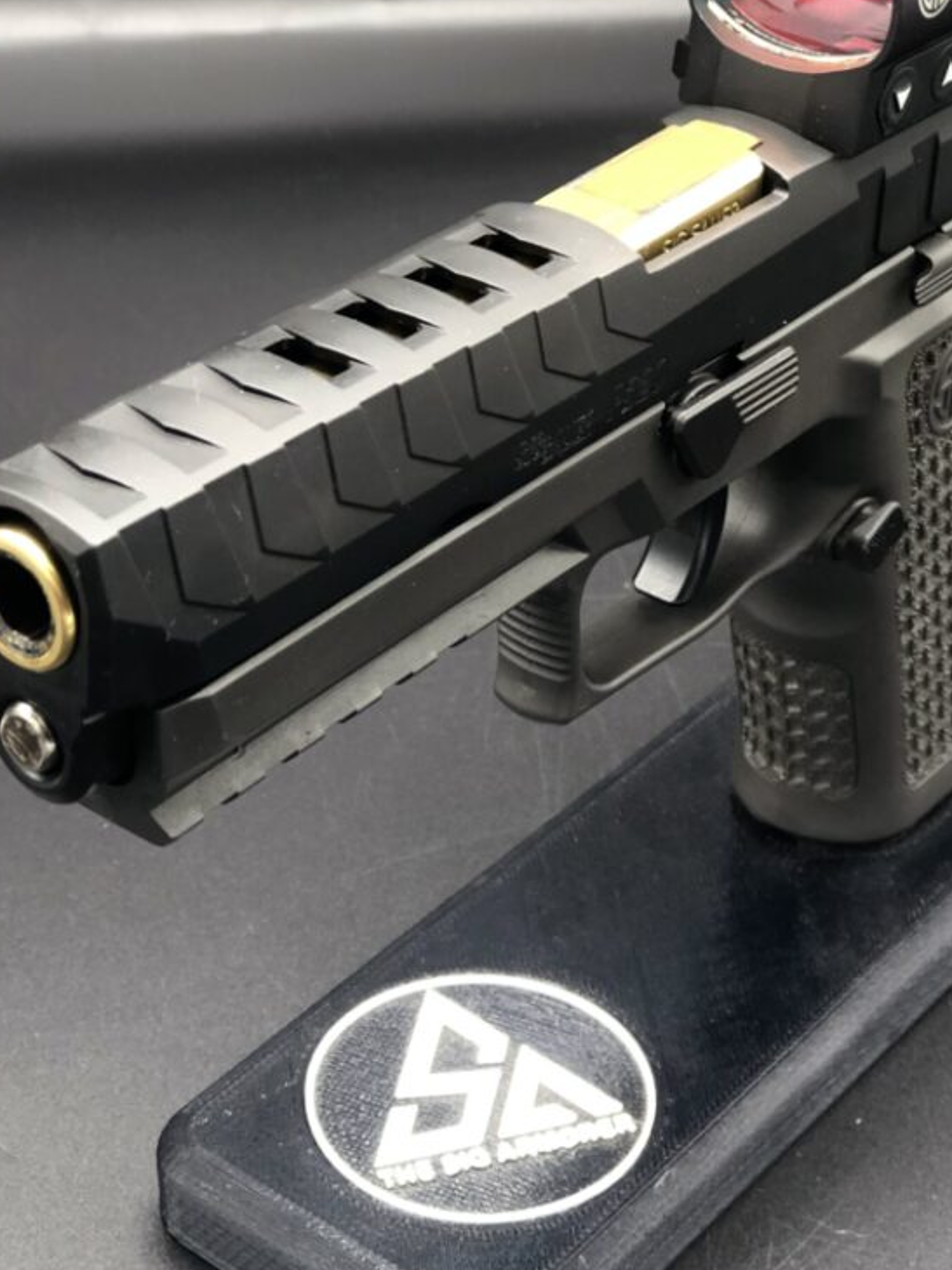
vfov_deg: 24.4
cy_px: 588
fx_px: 2935
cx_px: 538
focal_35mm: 80
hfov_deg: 18.4
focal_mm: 6.6
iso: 50
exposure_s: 1/30
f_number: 2.8
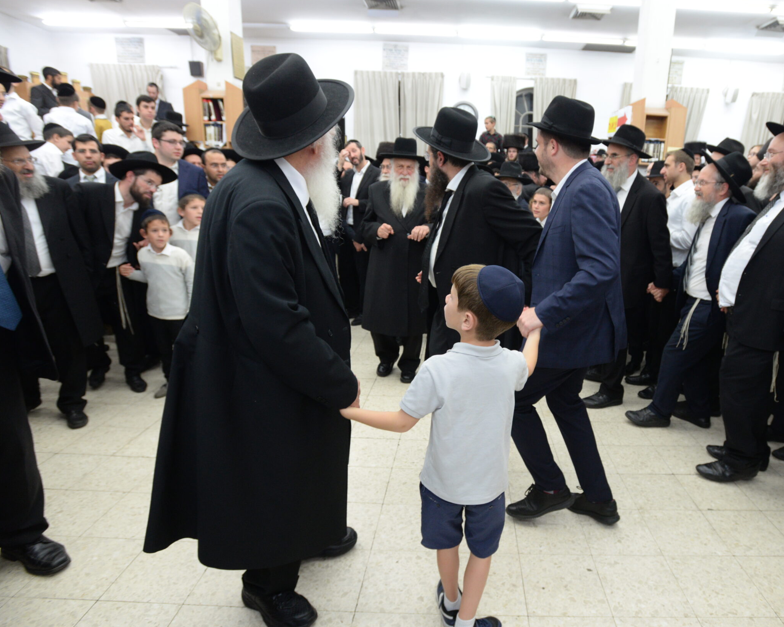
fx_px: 464
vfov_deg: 68.1
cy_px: 310
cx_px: 472
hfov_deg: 79.4
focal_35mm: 20
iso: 1600
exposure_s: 1/250
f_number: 4.5
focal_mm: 17
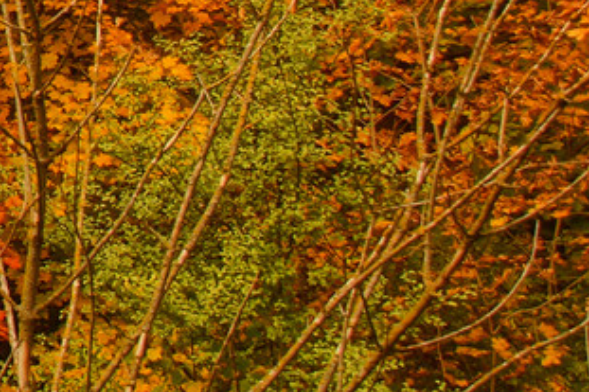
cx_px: -803
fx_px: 3319
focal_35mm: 203
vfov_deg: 6.6
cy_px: -301
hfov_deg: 9.2
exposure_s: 1/80
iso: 100
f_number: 9
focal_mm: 26
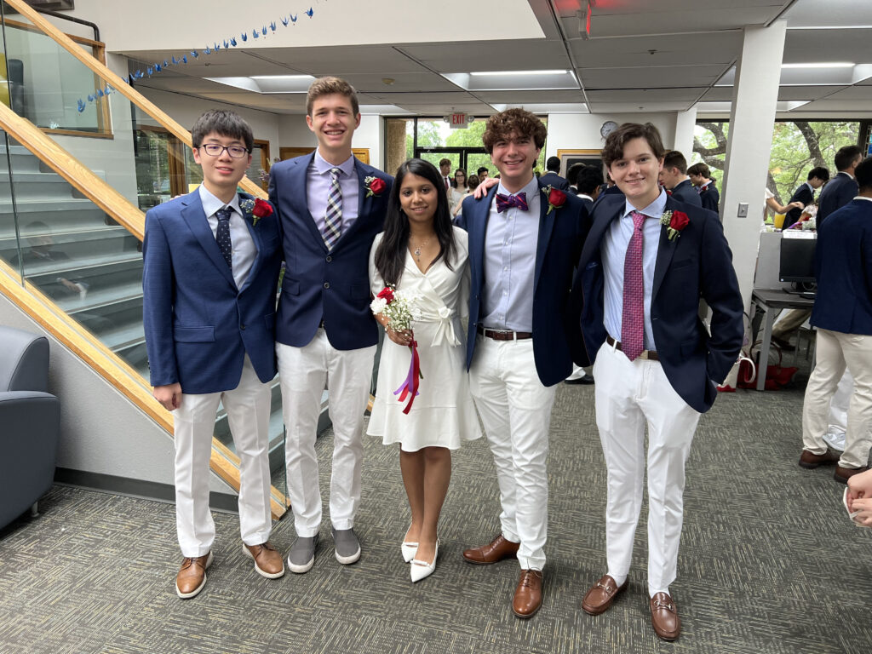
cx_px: 436
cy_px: 327
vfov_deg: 53.1
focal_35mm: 26
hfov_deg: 67.3
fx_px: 655
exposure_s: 1/60
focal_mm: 5.7
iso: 160
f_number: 1.5
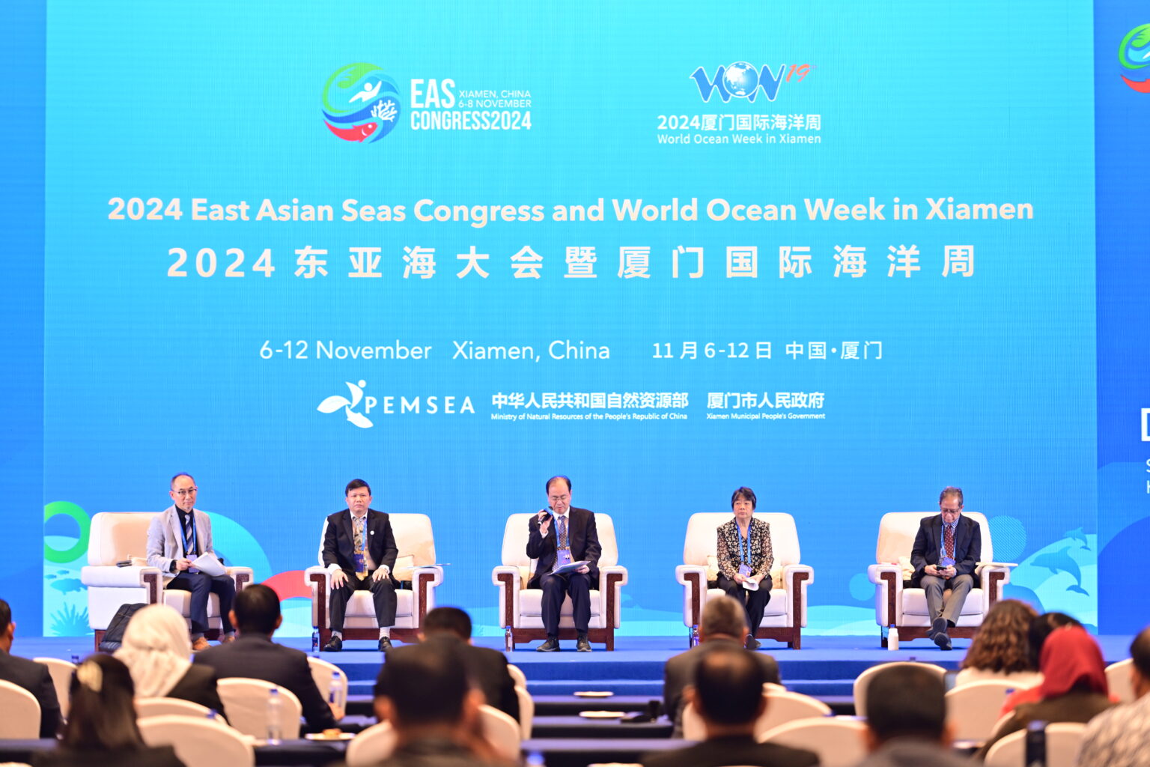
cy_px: 384
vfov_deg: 11.0
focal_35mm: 125
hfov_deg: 16.4
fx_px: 3993
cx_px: 575
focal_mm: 125
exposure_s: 1/160
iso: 800
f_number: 2.8
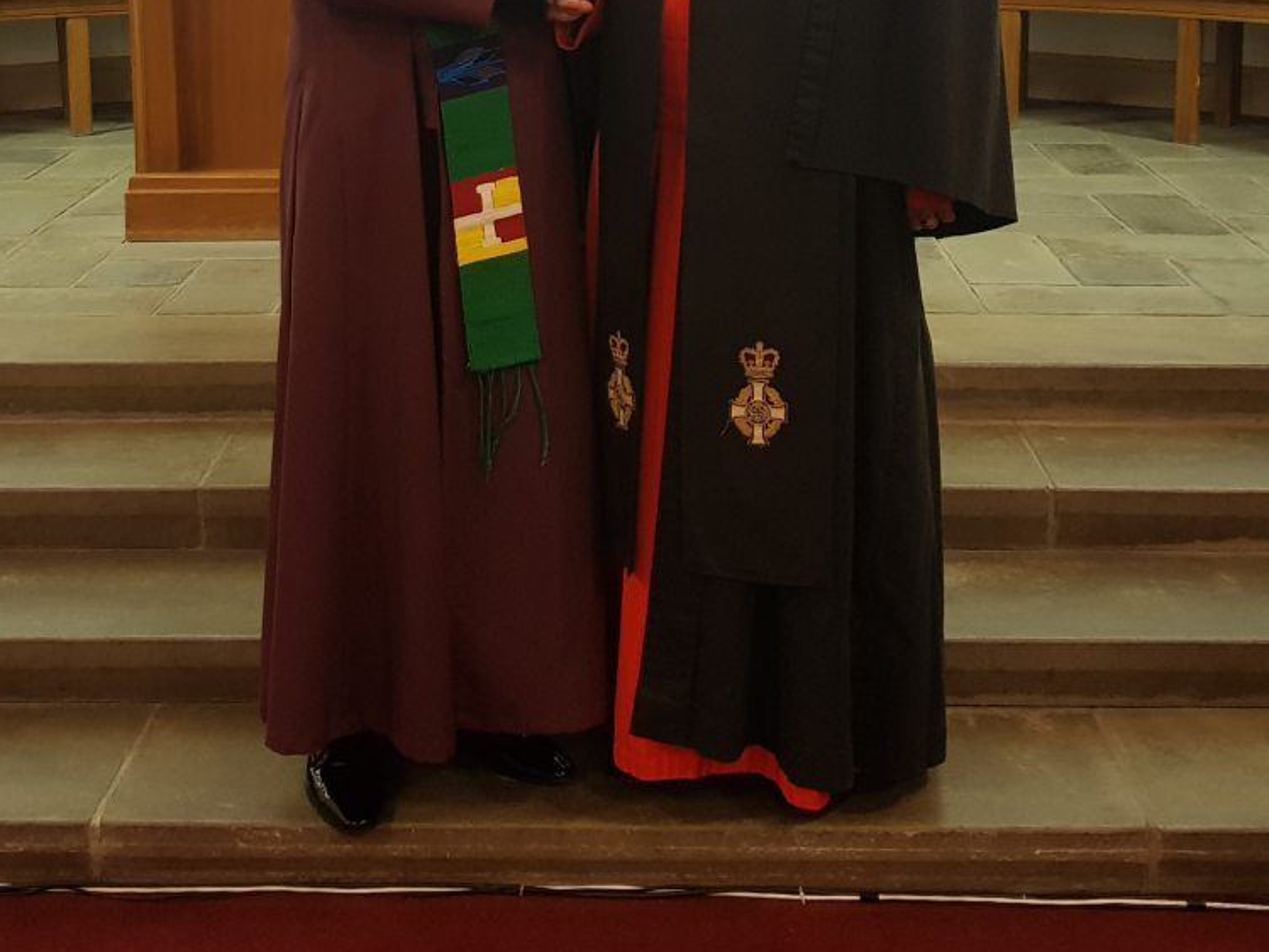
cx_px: 662
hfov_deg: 38.2
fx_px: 1833
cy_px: 53
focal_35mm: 50
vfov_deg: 27.8
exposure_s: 1/27
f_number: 1.7
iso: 200
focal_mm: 4.2
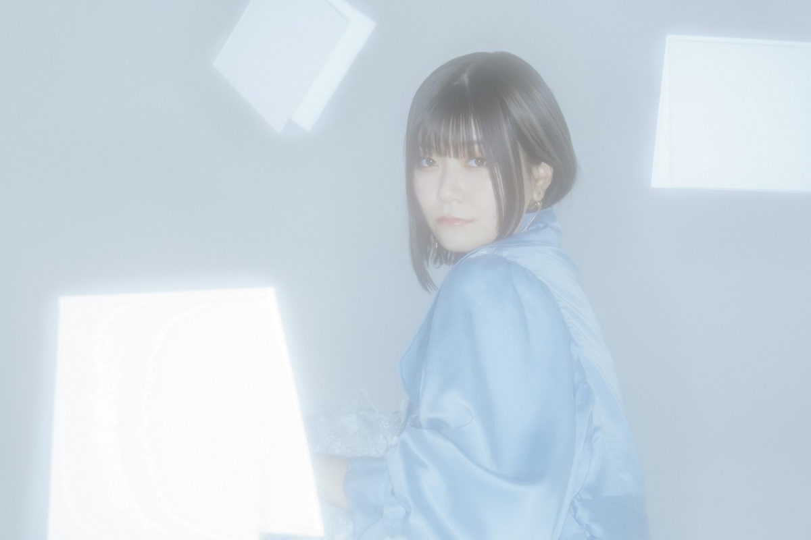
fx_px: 2027
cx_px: 406
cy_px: 270
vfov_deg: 15.2
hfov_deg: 22.6
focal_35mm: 90
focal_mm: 90
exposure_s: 1/100
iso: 400
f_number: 9
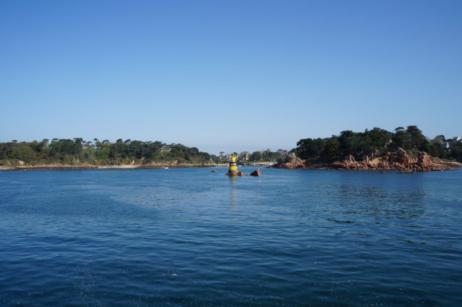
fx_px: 359
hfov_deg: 65.5
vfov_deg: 46.3
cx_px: 233
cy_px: 157
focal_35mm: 28
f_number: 13
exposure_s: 1/320
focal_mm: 18
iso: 200
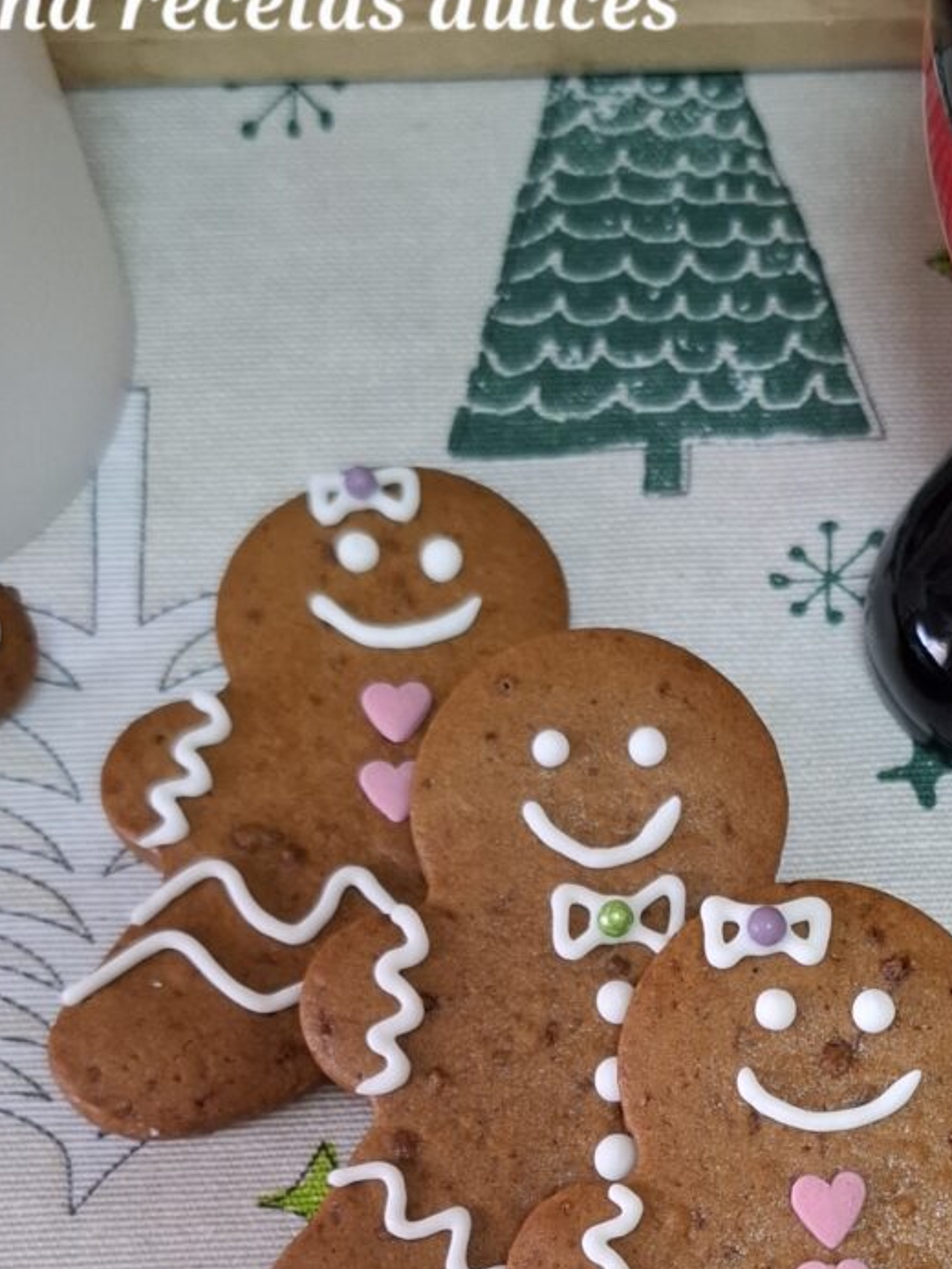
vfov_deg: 35.0
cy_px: 1172
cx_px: 804
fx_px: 1870
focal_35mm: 51
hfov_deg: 27.8
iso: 250
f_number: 1.8
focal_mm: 5.54
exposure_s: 1/33
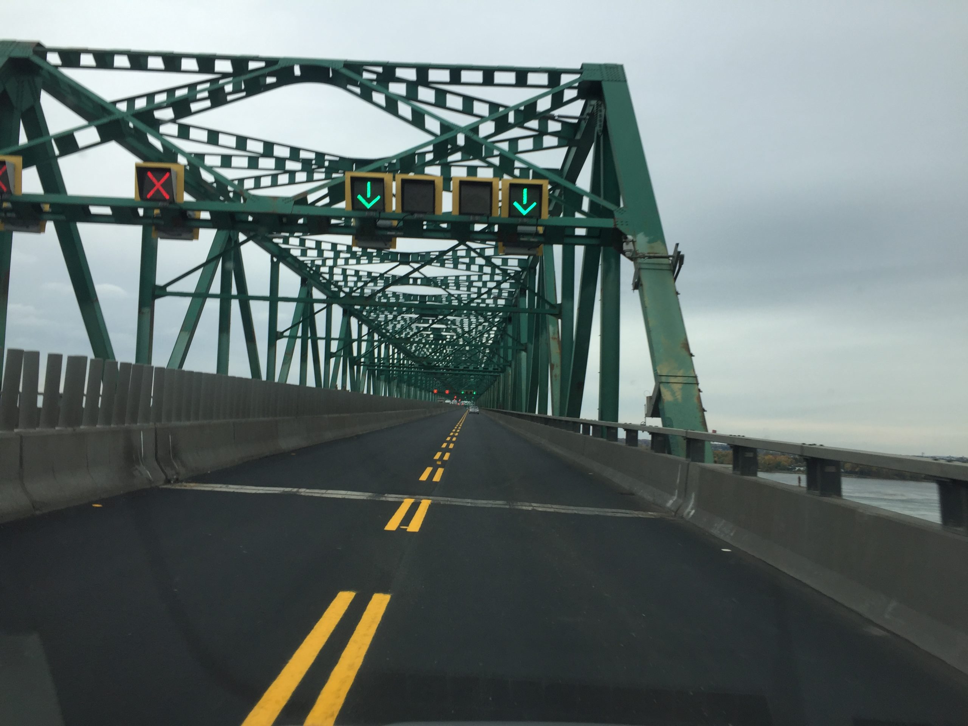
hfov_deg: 61.7
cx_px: 484
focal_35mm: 29
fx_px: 811
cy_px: 363
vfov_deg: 48.2
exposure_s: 1/514
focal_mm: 4.15
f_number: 2.2
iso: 32
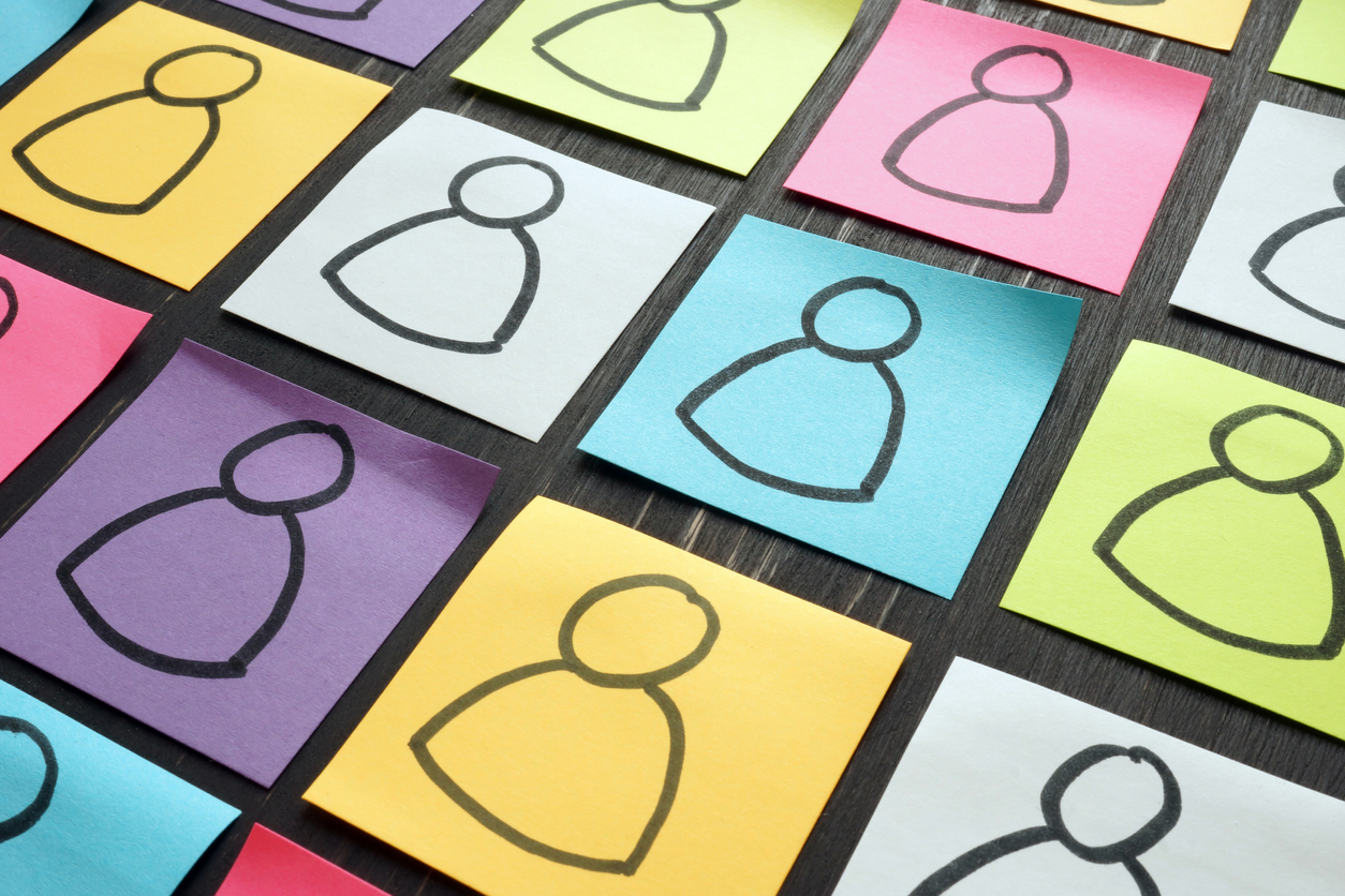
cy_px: 448
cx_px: 672
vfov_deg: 29.9
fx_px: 1681
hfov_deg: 43.6
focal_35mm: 45
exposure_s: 1/2.5
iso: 200
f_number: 20
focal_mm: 30
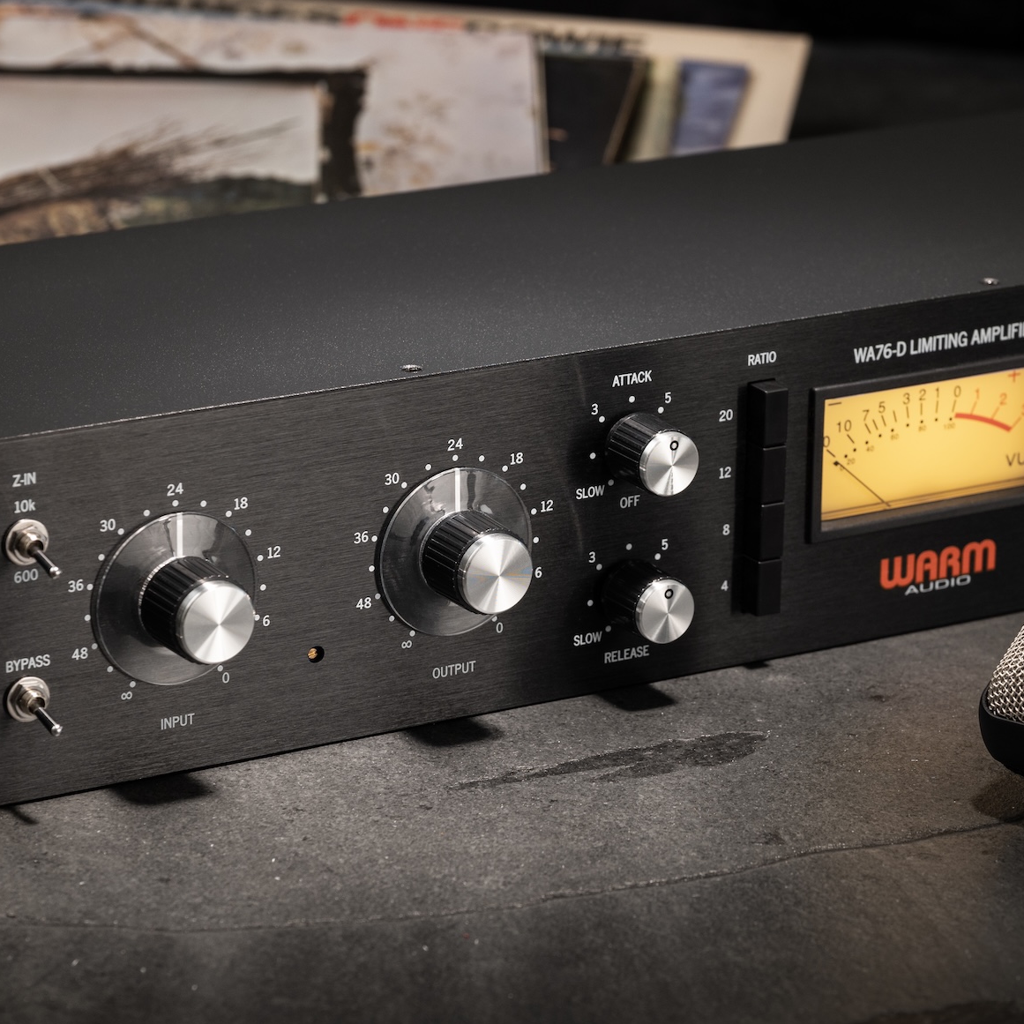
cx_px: 628
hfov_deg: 12.3
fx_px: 4752
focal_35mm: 142
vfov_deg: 12.3
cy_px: 475
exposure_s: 1/10
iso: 400
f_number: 8
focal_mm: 99
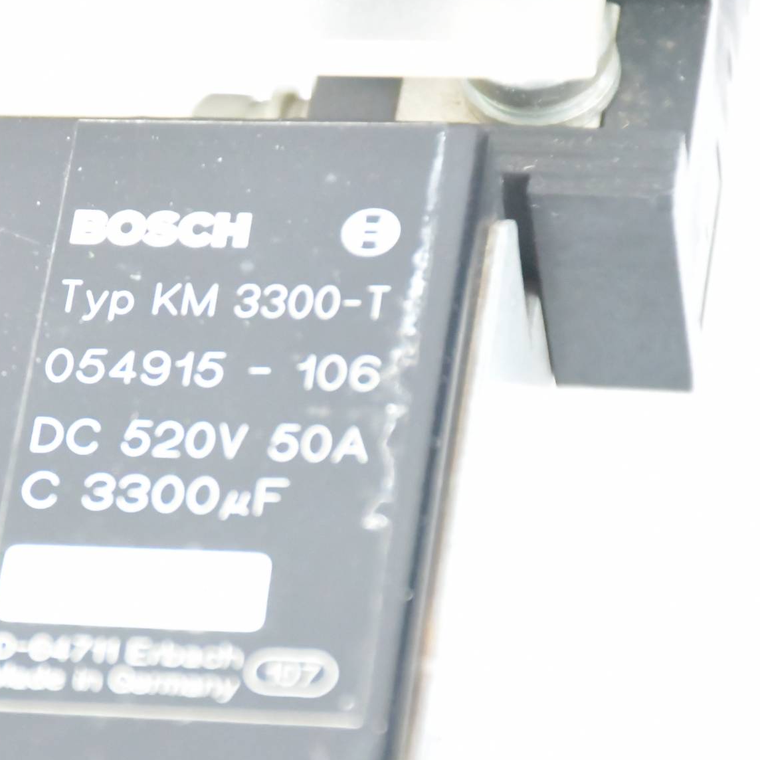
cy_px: 437
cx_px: 102
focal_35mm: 337
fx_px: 8371
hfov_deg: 5.2
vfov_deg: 5.2
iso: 28800
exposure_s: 1/250
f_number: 5.6
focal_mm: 140
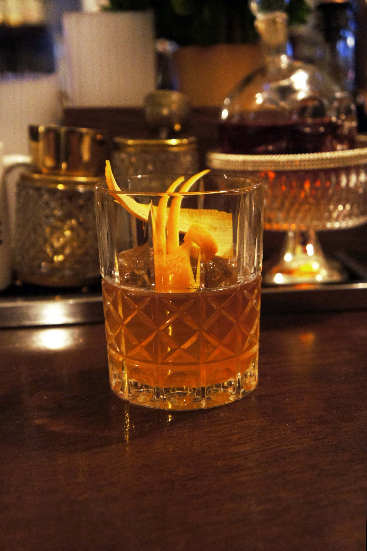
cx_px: 184
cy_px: 276
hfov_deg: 30.8
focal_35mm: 44
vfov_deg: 45.0
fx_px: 666
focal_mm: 29
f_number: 4
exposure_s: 1/13
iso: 1600
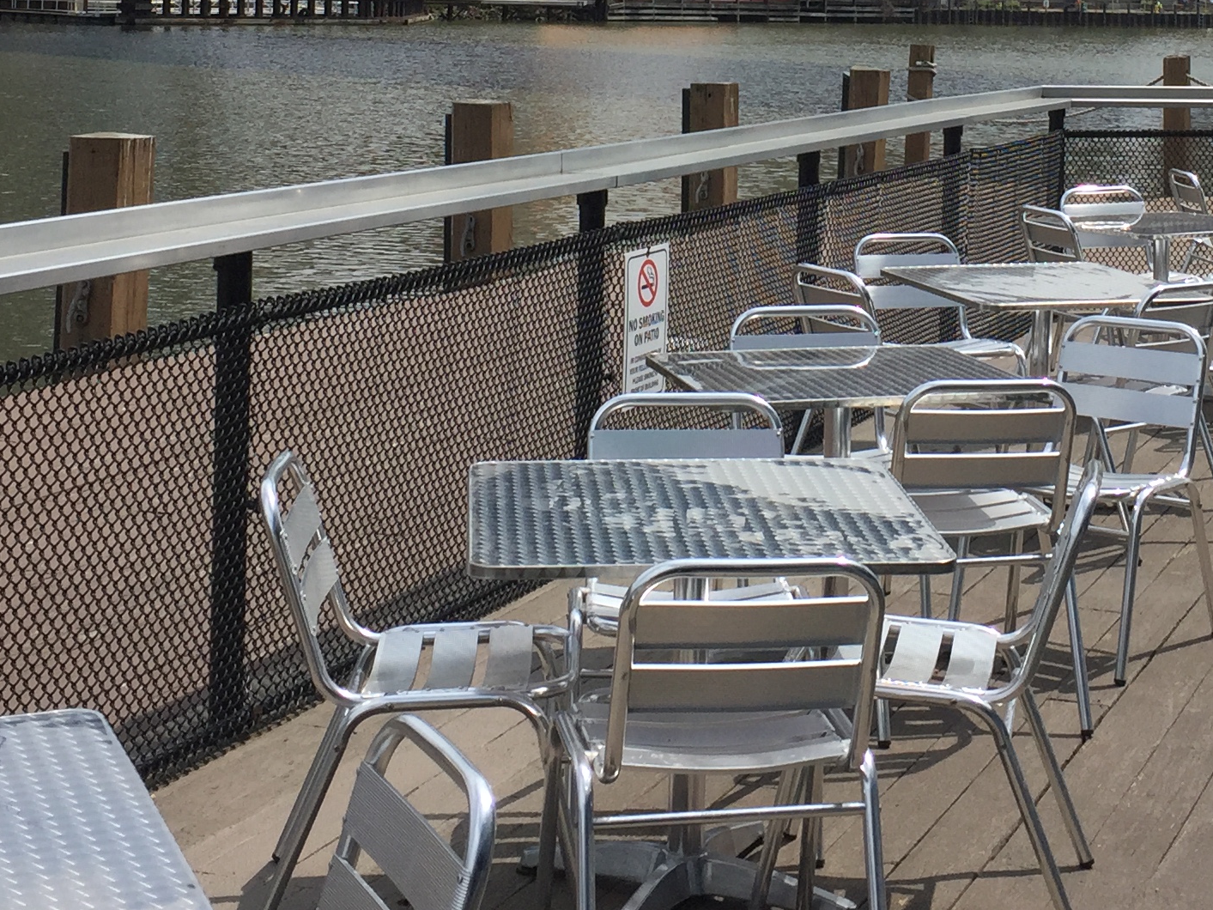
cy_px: 38
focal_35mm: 67
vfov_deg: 21.3
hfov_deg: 28.9
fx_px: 2348
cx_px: 737
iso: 32
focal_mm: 4.15
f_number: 2.2
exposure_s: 1/3597
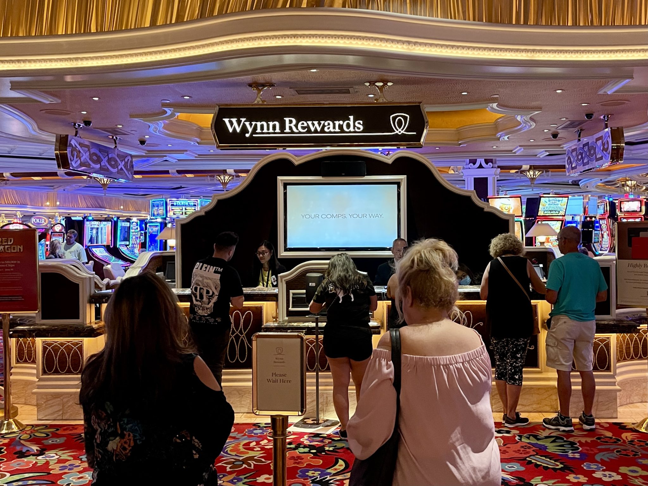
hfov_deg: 67.3
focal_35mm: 26
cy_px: 243
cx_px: 324
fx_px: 487
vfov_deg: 53.1
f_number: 1.6
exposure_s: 1/60
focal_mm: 5.1
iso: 500
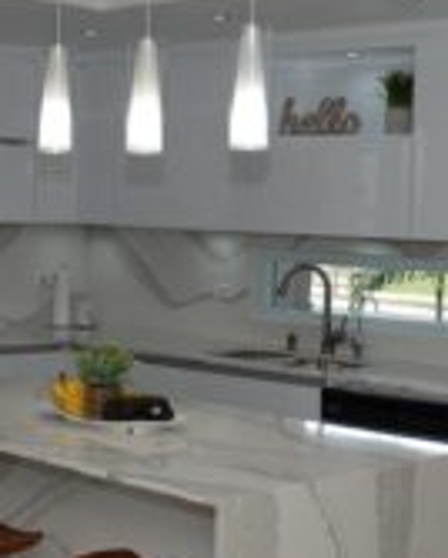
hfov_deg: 20.2
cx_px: 274
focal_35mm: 76
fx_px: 1257
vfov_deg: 24.9
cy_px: 363
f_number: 4
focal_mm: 18
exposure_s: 1/60
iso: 100
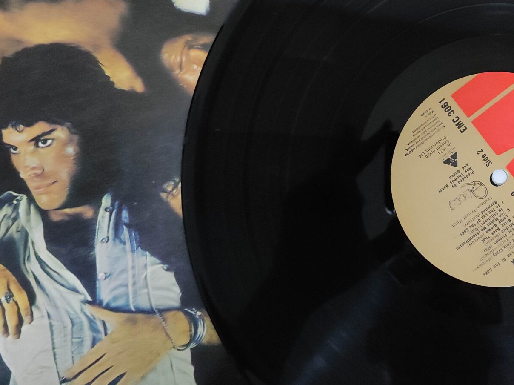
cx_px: 394
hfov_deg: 35.3
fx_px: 786
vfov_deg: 27.1
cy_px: 95
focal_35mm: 53
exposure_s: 1/25
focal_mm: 4.7
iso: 1579
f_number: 1.79
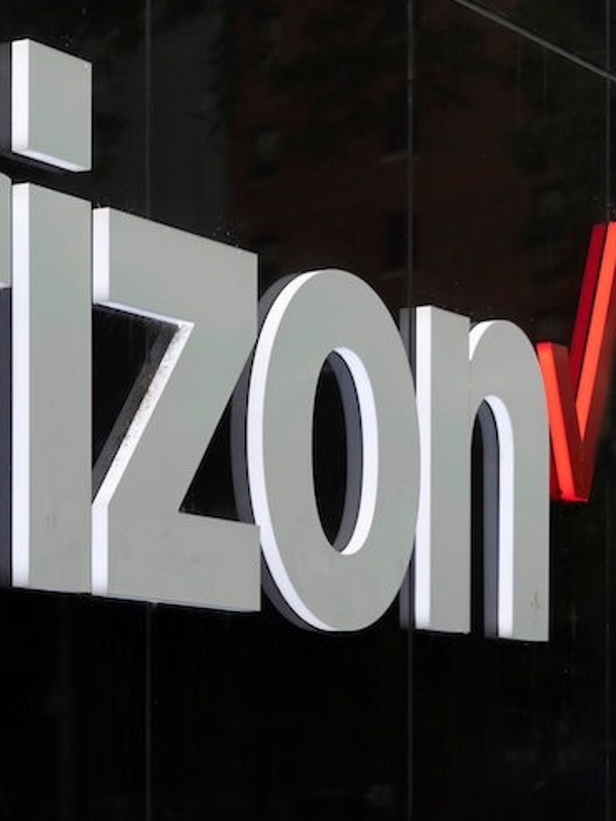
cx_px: -107
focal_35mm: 117
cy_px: 302
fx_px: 2775
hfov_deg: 12.4
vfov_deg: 16.8
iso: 100
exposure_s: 1/60
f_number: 5
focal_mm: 50
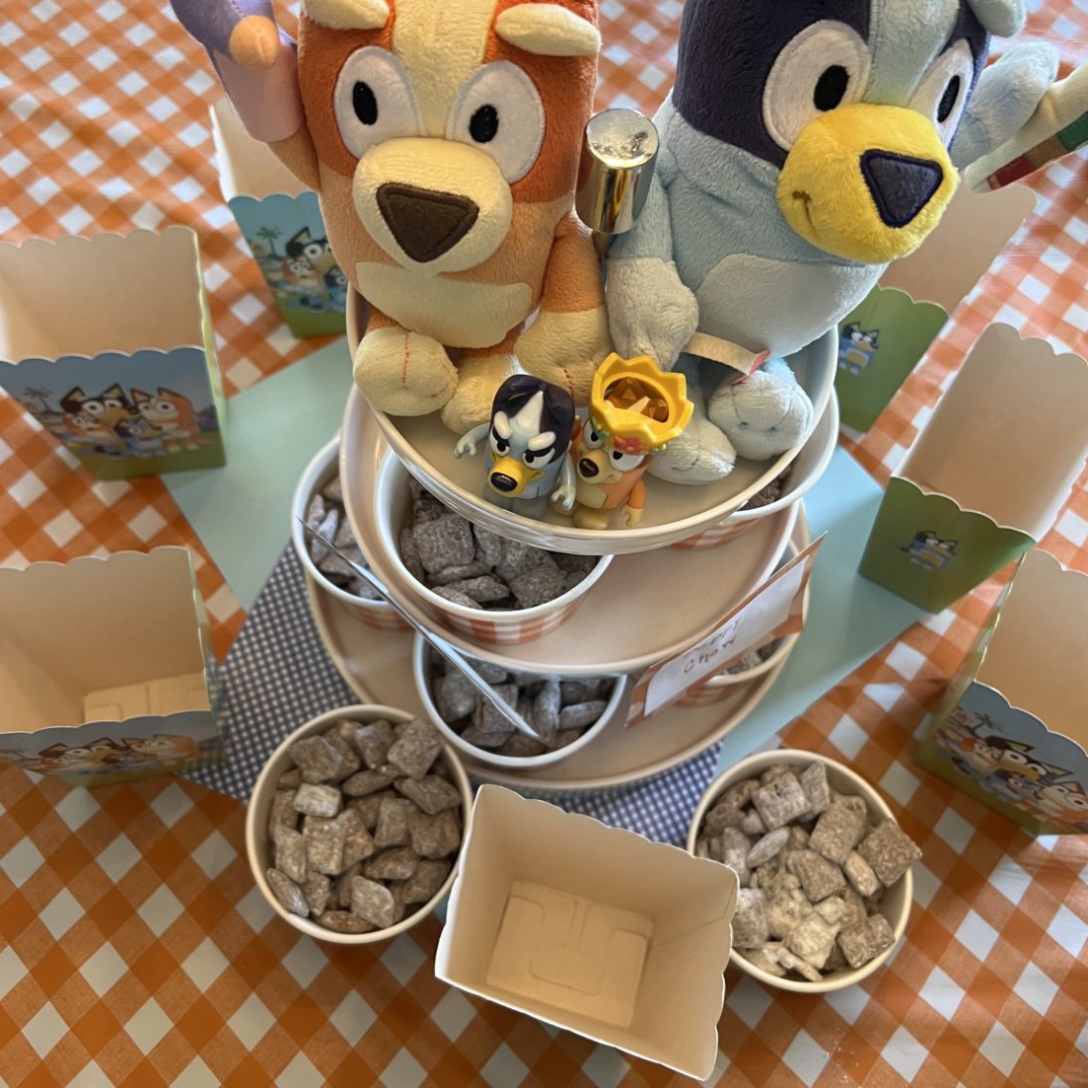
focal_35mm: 32
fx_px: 1138
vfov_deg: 50.7
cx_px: 555
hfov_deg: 51.1
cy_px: 418
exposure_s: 1/60
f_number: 1.5
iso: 100
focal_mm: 5.7
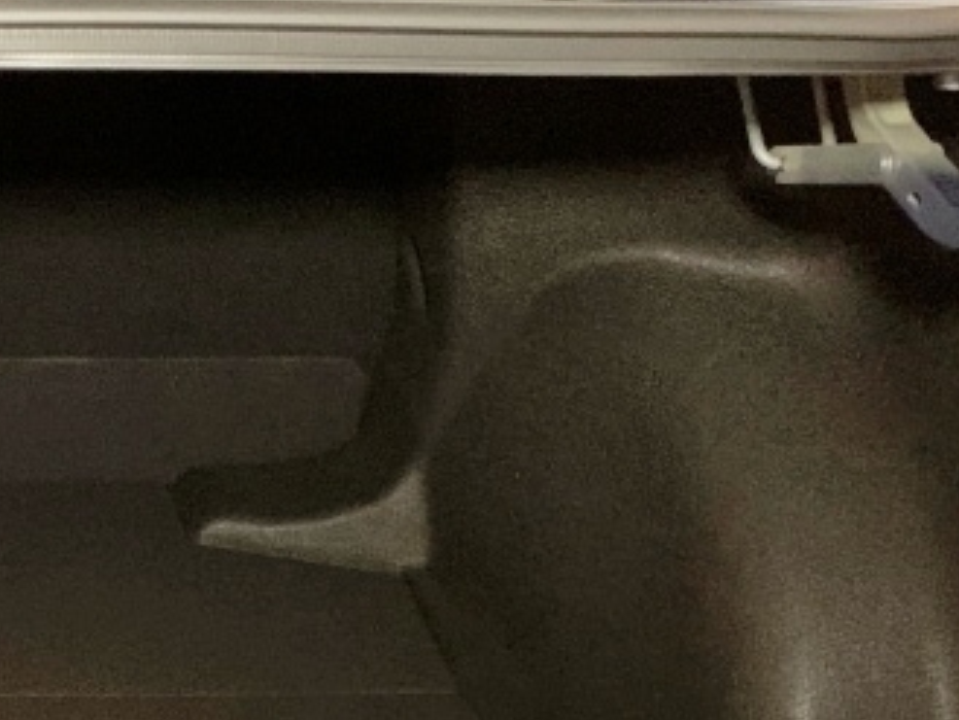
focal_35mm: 81
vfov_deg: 17.9
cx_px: -187
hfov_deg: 22.3
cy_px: 656
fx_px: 2245
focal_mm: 4.25
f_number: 1.8
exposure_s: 1/20
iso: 640
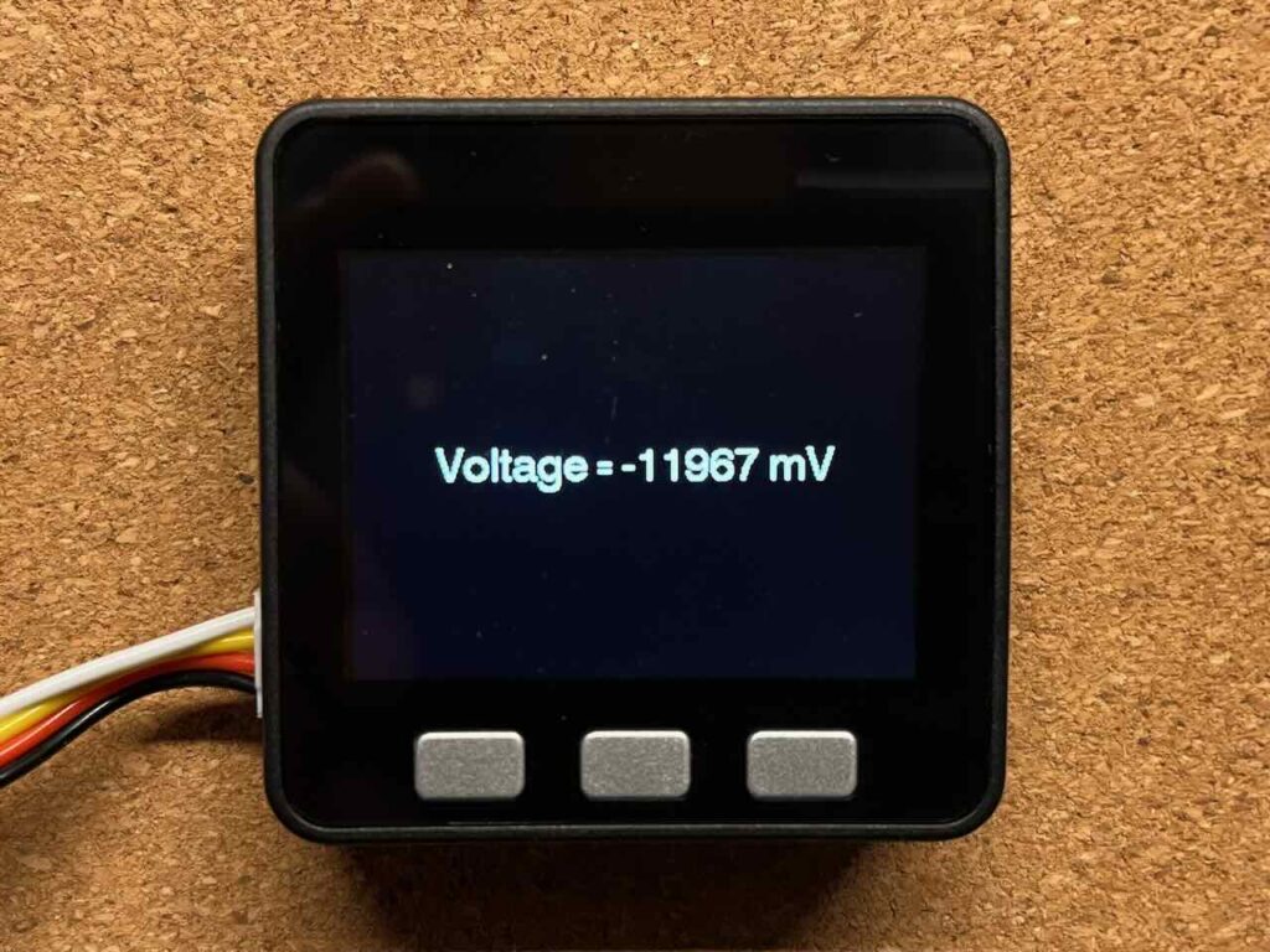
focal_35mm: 26
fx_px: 954
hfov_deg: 67.3
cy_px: 476
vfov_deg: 53.1
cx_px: 635
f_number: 1.6
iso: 125
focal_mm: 5.1
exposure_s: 1/60
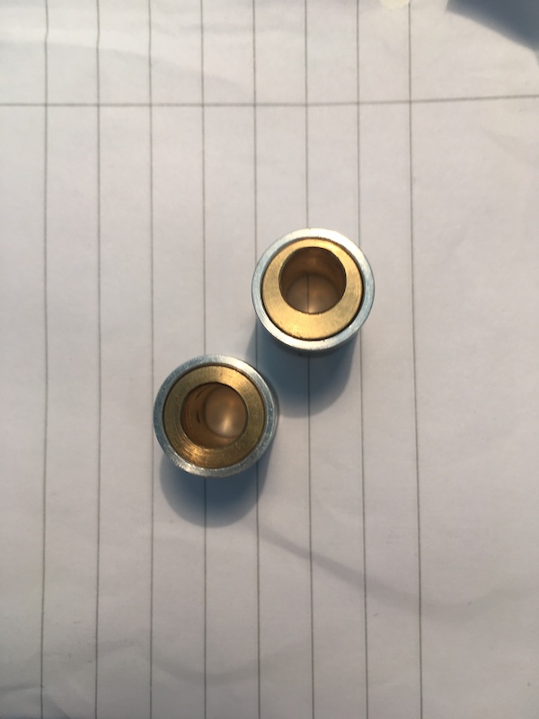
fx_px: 602
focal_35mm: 29
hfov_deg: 48.2
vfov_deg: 61.7
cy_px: 360
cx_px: 270
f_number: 2.2
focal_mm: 4.15
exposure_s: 1/50
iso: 32
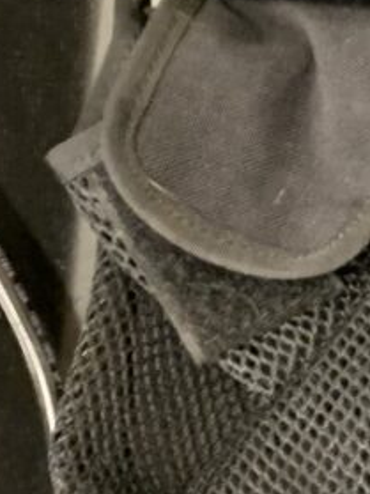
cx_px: 712
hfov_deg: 9.7
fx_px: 2040
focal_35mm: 143
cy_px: 370
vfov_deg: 13.8
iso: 640
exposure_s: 1/30
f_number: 1.8
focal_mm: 4.25
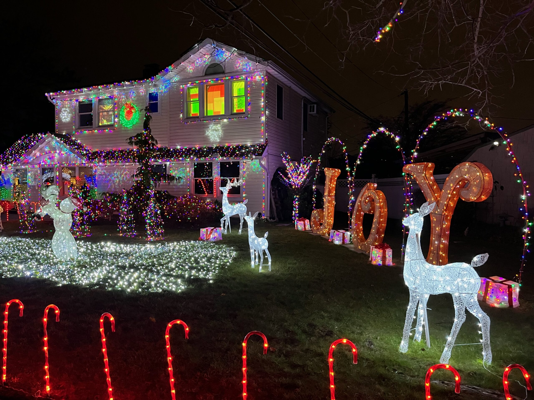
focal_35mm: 26
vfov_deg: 53.1
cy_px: 200
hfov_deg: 67.3
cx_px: 267
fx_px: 401
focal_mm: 5.1
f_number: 1.6
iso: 640
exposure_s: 1/40
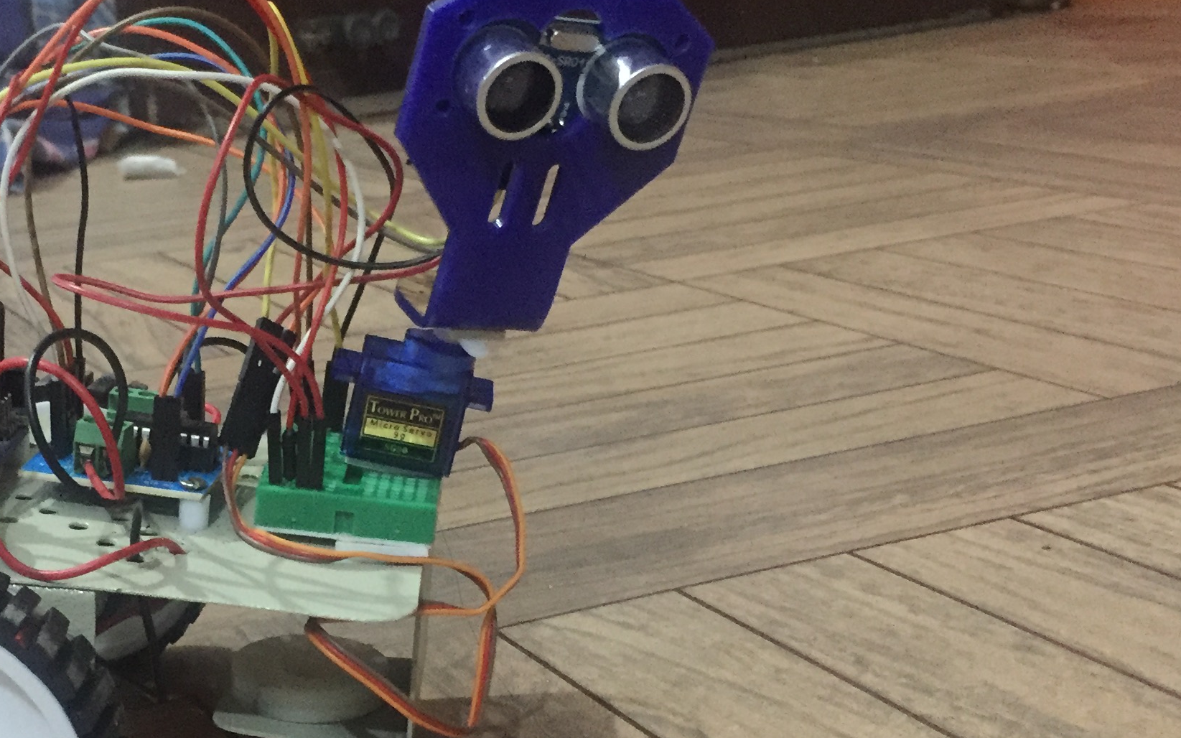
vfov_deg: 21.2
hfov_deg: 32.8
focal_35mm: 61
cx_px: 290
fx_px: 1963
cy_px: 532
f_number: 2.2
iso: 500
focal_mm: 4.15
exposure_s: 1/17
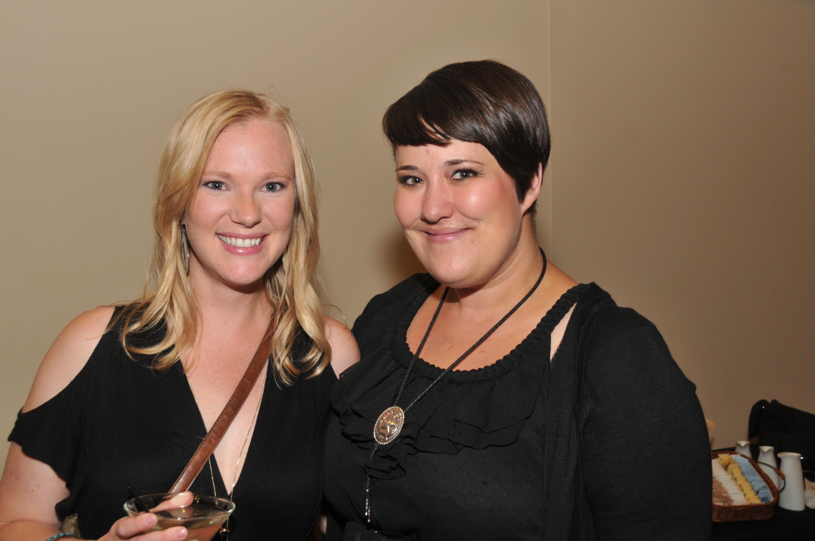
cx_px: 408
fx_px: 1085
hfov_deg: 41.2
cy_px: 270
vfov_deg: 28.0
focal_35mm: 48
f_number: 6.3
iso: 500
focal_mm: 32
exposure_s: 1/60
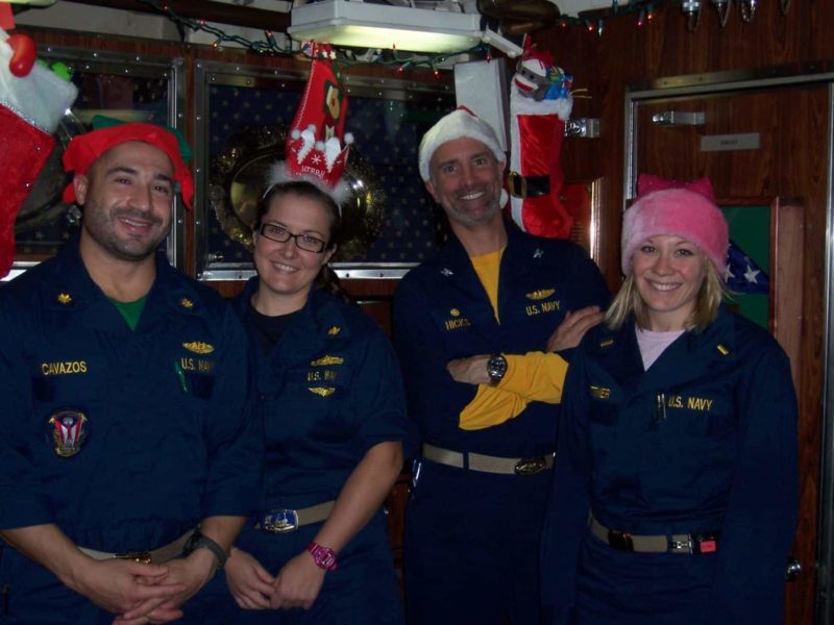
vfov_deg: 26.1
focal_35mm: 56
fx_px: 1349
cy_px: 312
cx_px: 417
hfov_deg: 34.3
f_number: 3.6
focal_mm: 9.6
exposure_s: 1/80
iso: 100
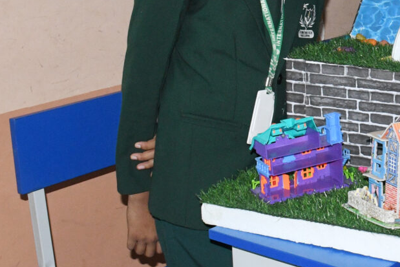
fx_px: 745
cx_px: 468
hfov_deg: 26.9
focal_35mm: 67
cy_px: 12
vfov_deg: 19.8
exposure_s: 1/80
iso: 2000
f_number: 11
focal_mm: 18
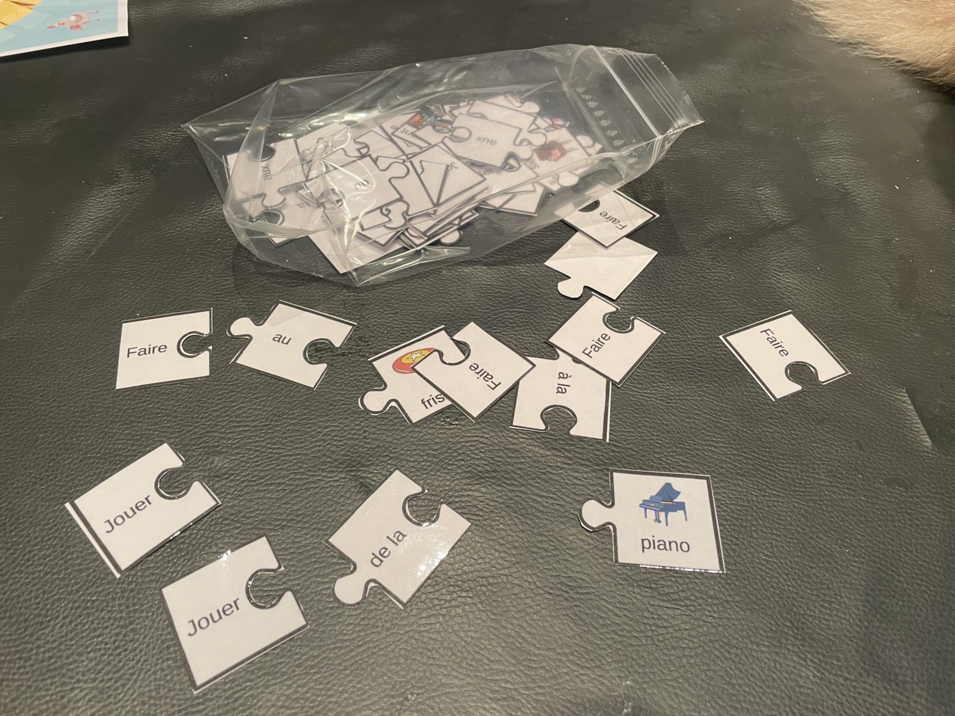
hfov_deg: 67.3
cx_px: 478
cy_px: 358
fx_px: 717
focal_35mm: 26
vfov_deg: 53.1
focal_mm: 4.2
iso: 100
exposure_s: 1/50
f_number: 1.6
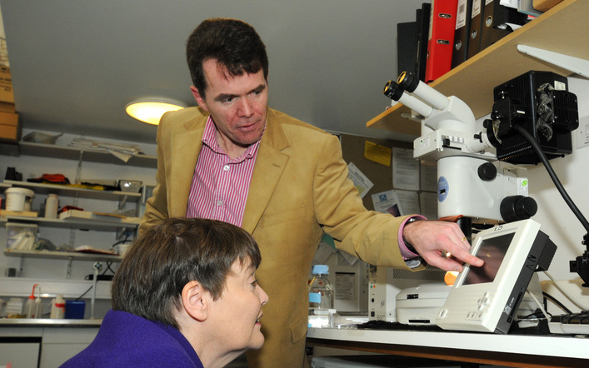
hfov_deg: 51.4
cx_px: 331
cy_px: 194
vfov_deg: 33.6
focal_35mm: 38
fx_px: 610
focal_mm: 22
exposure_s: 1/60
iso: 640
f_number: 7.1
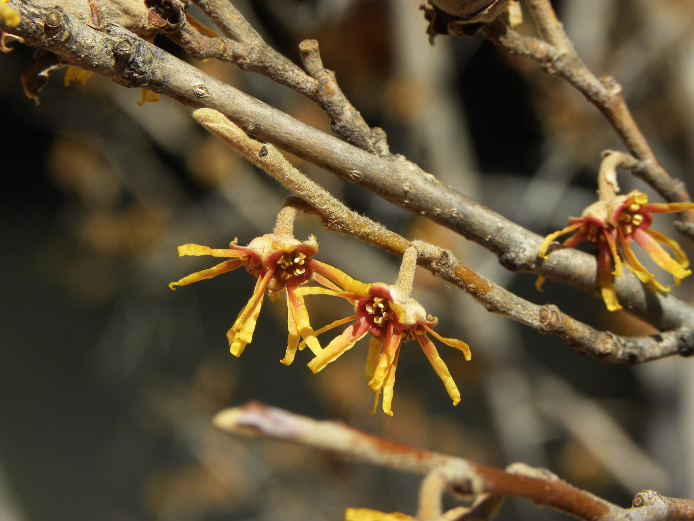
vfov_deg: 10.3
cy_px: 260
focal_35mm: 144
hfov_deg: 13.7
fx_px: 2887
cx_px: 347
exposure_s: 1/298
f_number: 5.6
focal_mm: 25.7
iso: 64
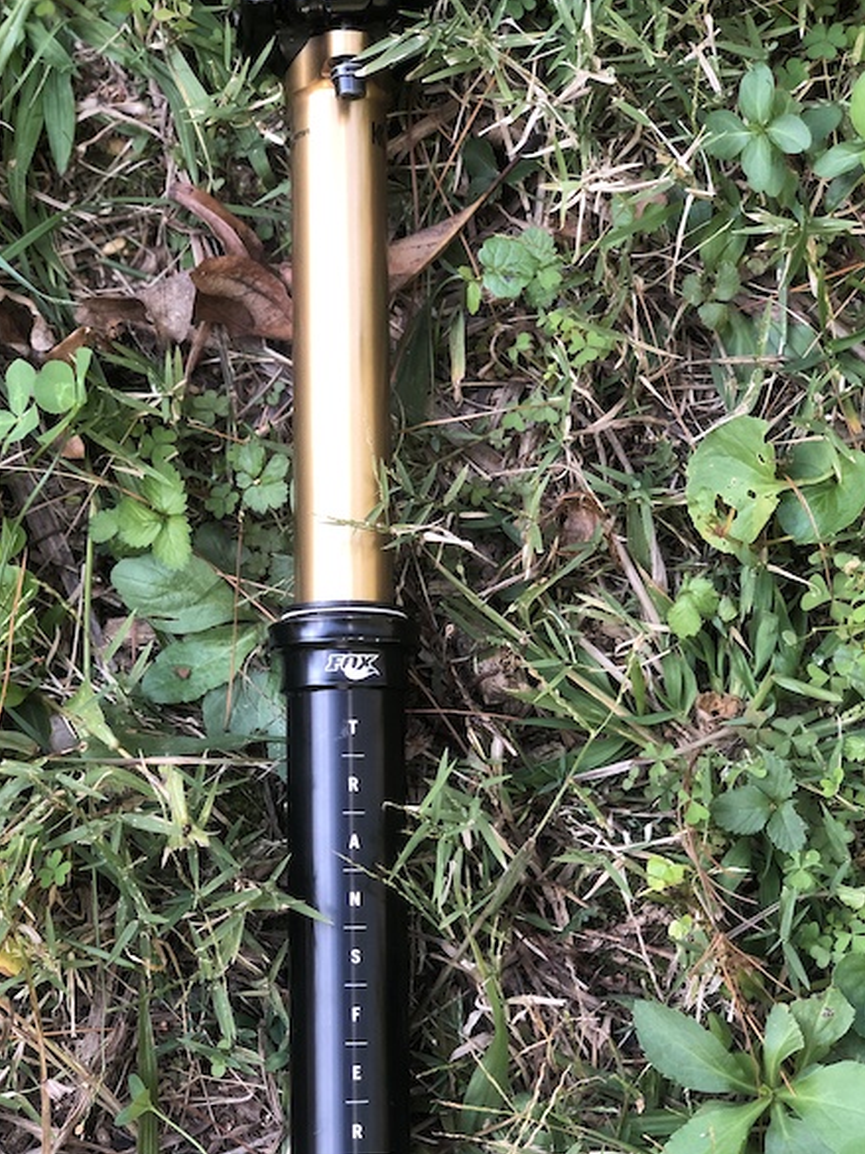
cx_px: 361
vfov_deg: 27.3
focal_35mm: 71
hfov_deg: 20.7
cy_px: 729
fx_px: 2367
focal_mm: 6
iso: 64
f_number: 2.4
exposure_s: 1/60
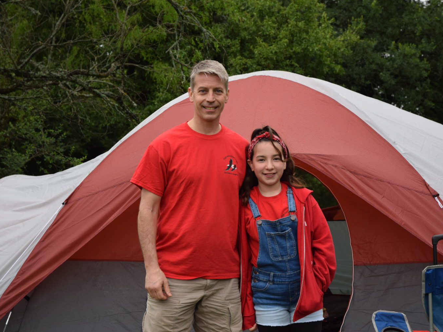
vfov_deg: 18.7
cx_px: 230
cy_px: 164
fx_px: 1011
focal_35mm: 79
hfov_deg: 24.7
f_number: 4.5
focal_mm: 48
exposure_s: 1/320
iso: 400
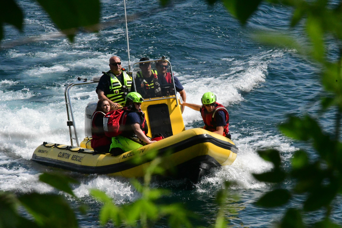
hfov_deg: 4.6
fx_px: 4275
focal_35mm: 450
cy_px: 114
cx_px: 171
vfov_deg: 3.1
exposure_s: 1/3200
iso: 10000
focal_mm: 300
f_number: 29
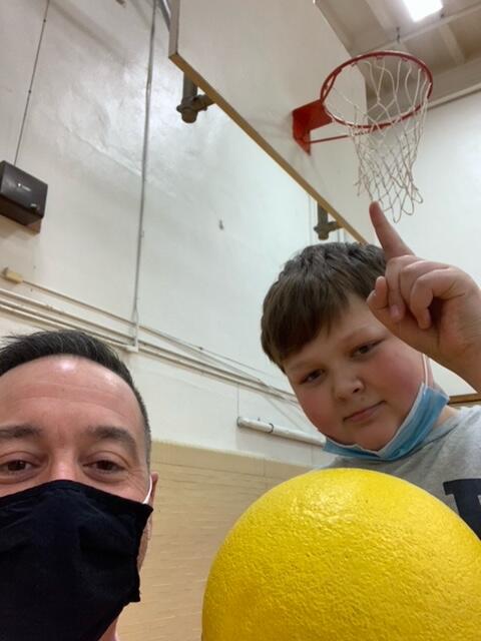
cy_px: 320
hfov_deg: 44.2
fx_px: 593
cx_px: 240
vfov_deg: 56.8
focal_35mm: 32
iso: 160
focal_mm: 2.87
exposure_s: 1/60
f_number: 2.2
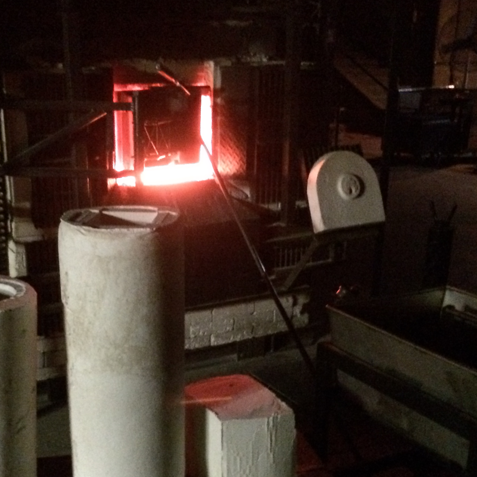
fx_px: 764
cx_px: 179
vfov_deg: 34.5
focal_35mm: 49
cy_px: 294
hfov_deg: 34.5
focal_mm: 4.12
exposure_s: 1/15
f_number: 2.2
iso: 1600
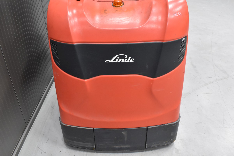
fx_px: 195
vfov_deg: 43.6
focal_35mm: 30
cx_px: 117
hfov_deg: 61.9
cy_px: 78
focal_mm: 20
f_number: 6.3
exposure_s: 1/25
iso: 1600
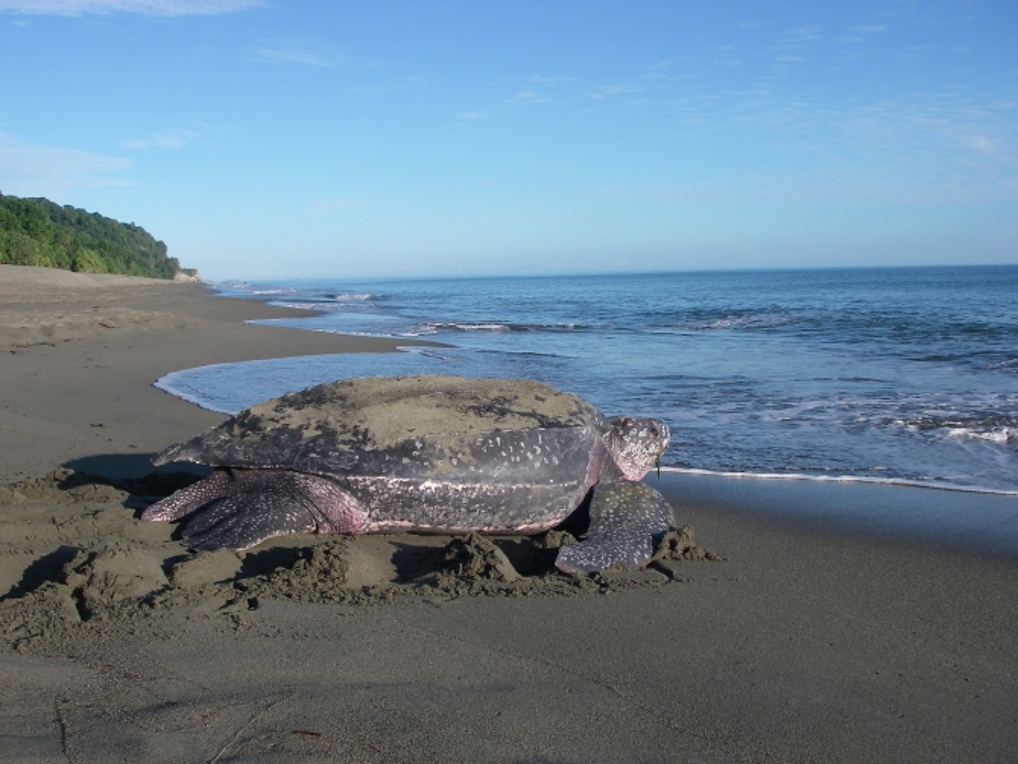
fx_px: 1118
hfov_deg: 49.0
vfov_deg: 37.7
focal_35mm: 38
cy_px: 382
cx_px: 509
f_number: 6.6
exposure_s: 1/200
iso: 64
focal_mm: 6.3
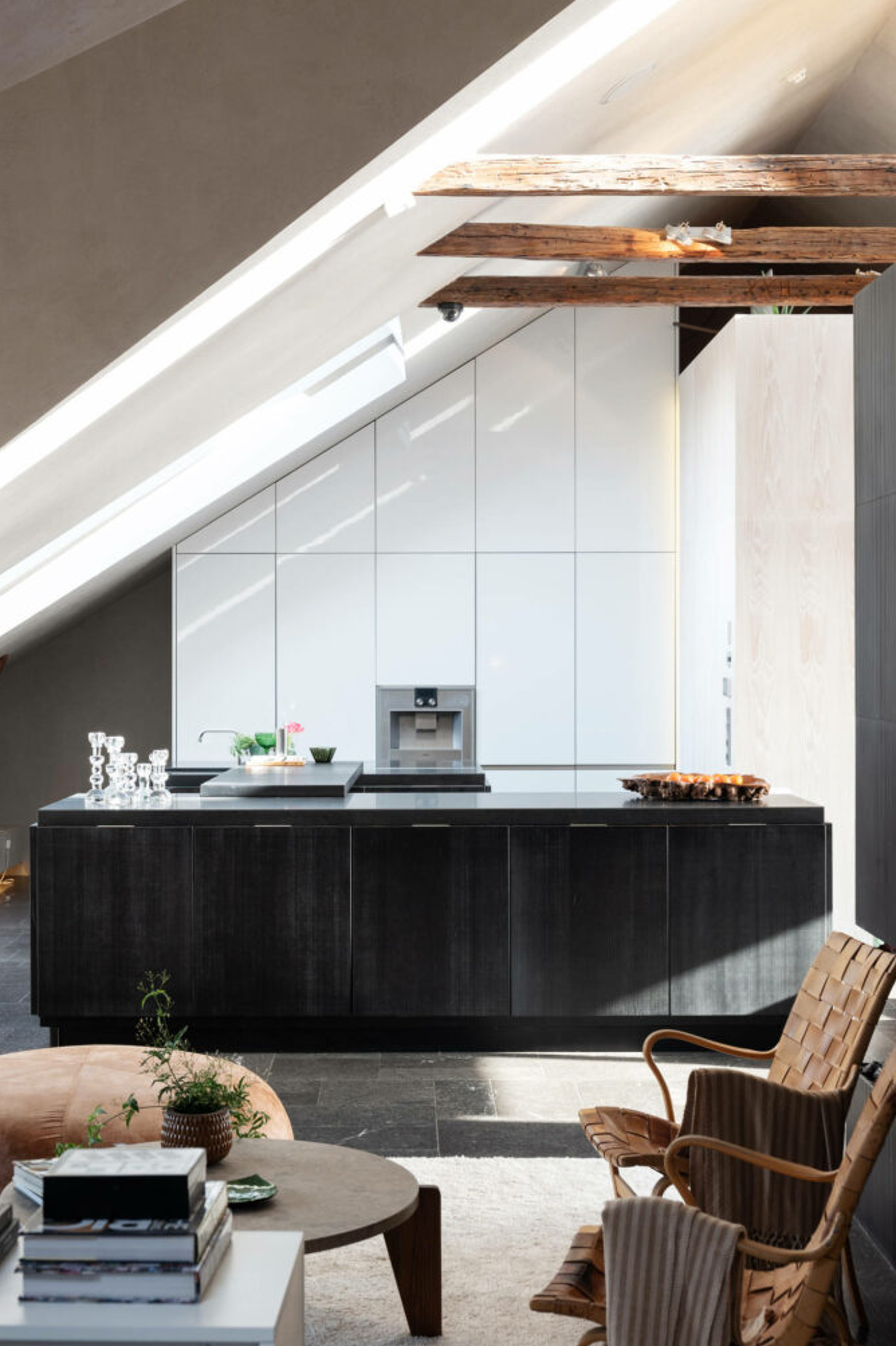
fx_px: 2017
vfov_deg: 36.8
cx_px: 390
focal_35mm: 54
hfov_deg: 25.0
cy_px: 582
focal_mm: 47
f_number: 8
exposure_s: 1/10
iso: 200
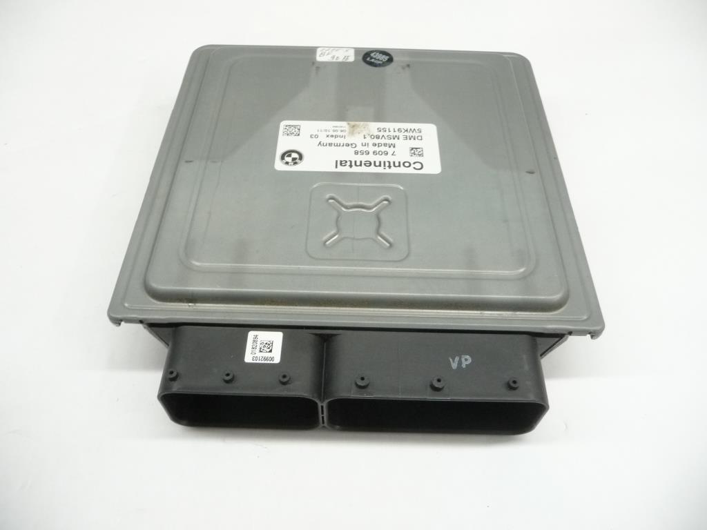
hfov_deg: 63.4
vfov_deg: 49.7
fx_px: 572
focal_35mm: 28
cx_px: 354
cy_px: 265
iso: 320
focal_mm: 4.7
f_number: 3.3
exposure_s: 1/30
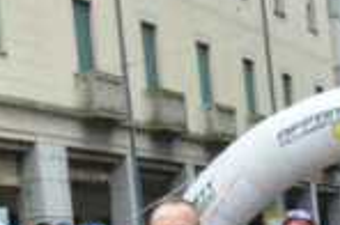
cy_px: 401
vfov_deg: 9.3
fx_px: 1319
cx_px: -149
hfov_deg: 13.9
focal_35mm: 140
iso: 4000
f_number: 18
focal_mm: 18
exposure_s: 1/200
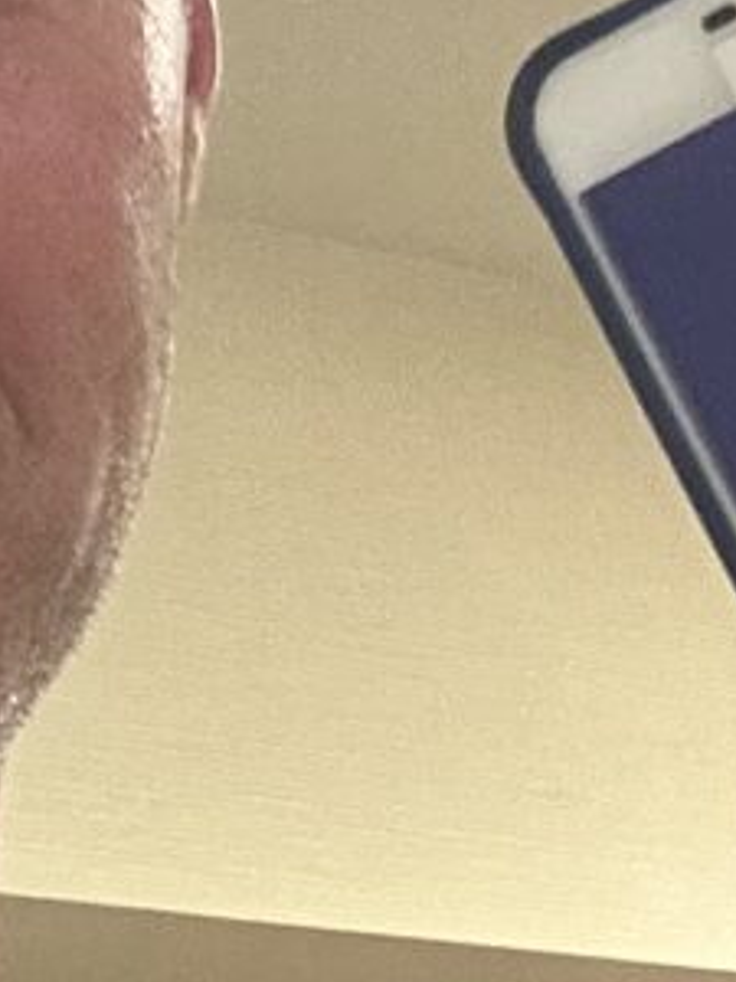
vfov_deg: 13.1
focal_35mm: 150
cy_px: 822
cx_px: 342
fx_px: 4252
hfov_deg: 9.9
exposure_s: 1/25
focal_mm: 2.69
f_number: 1.9
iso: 500
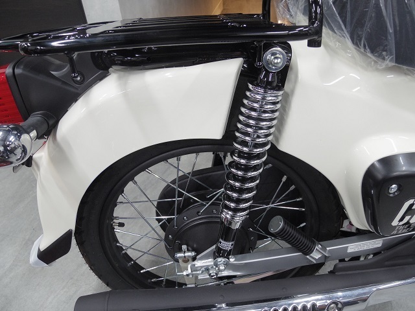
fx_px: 276
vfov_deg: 58.9
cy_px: 156
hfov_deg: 73.9
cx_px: 208
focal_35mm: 23
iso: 400
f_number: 2.8
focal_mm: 5
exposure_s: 1/40
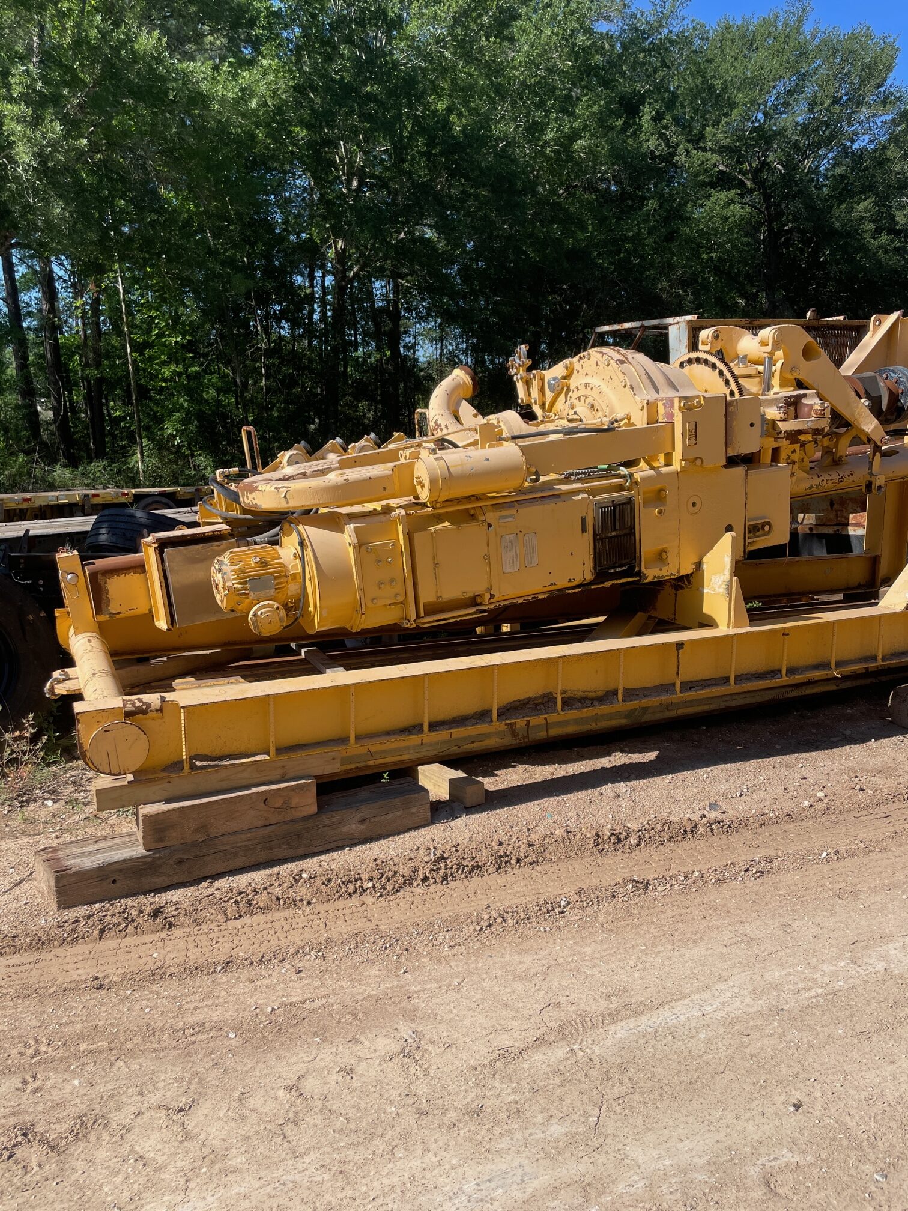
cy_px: 606
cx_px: 454
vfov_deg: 67.3
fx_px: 909
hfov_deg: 53.1
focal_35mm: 26
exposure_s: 1/3040
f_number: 1.6
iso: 32
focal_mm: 4.2
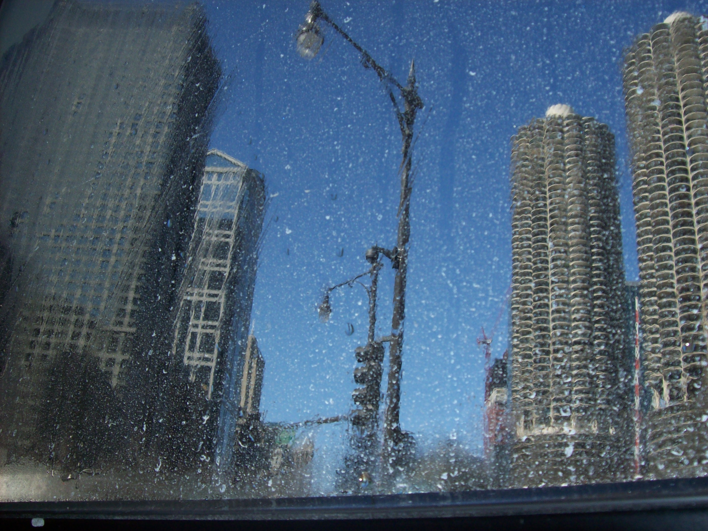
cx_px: 354
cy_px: 266
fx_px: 736
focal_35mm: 36
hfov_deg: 51.4
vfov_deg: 39.6
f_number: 4.8
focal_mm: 6
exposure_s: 1/915
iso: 80
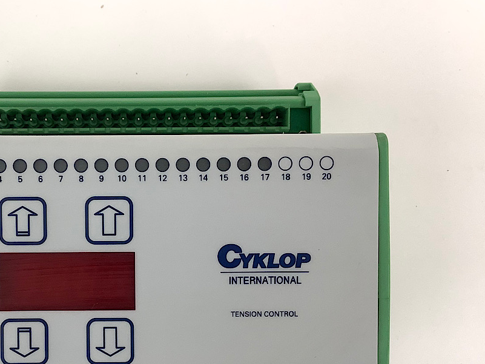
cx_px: 138
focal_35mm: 46
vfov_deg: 31.2
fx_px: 645
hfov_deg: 40.4
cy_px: 250
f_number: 2.4
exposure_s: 1/100
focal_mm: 3.3
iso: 50
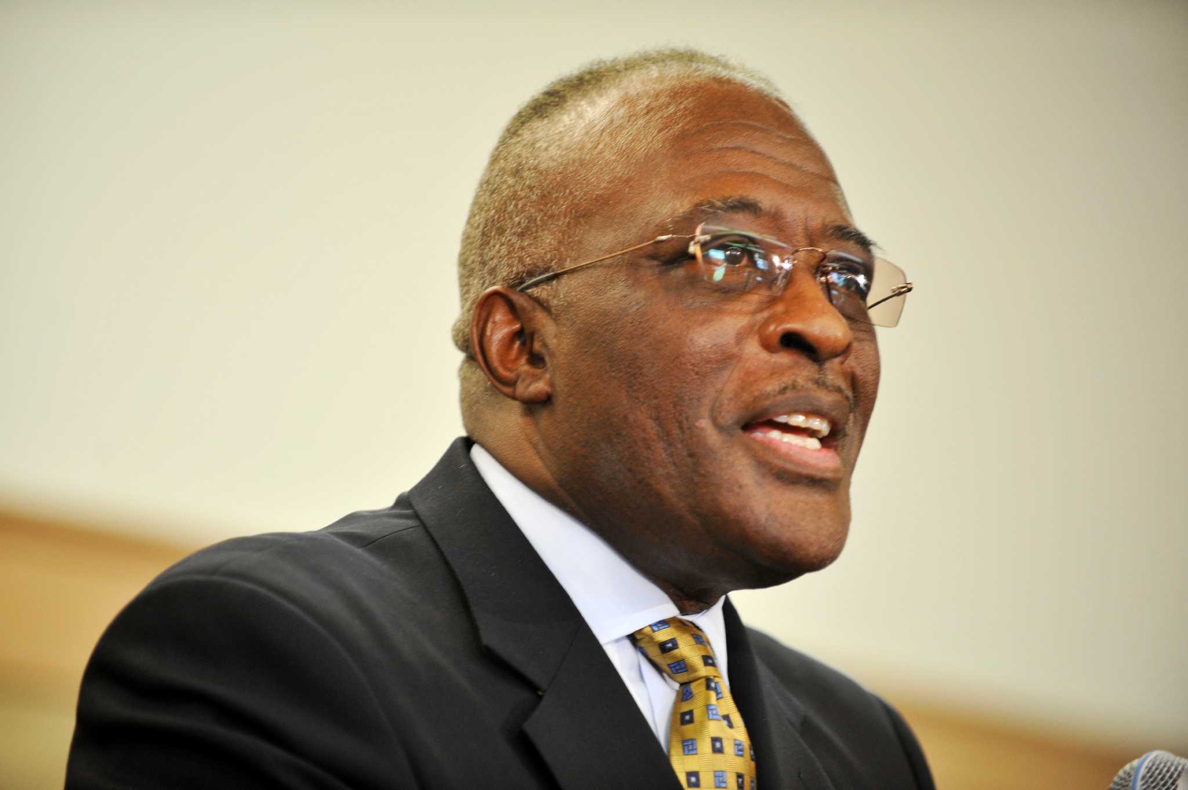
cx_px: 594
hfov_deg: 10.3
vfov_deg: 6.9
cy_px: 395
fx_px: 6595
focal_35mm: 200
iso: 1000
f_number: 4
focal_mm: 200
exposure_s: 1/80
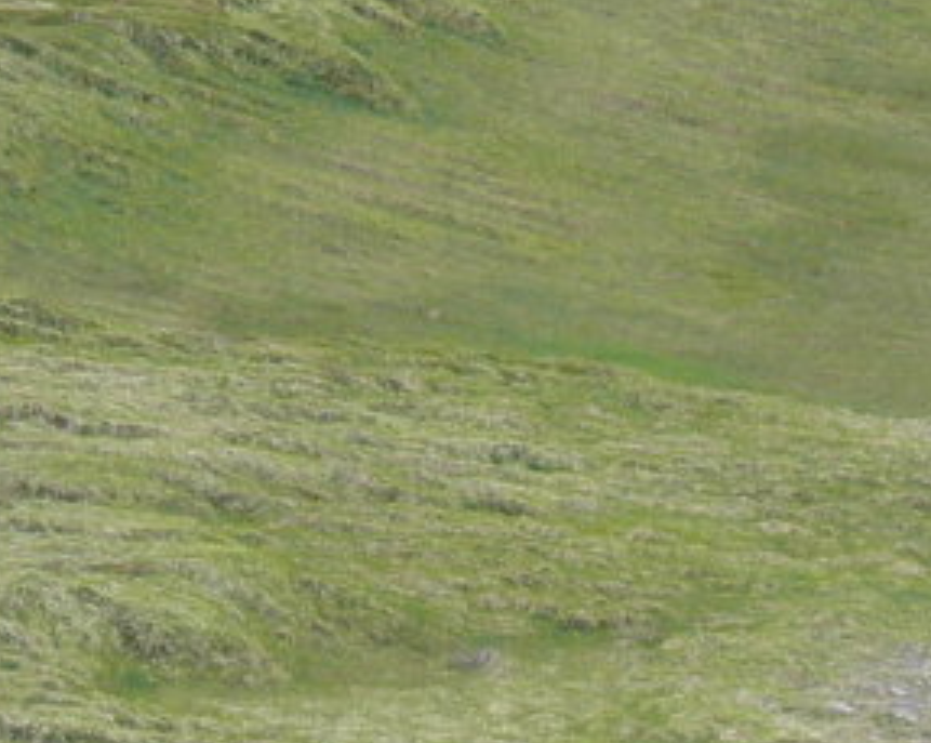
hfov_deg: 2.0
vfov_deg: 1.6
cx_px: 2242
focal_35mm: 986
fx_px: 27141
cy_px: 532
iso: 100
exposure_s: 1/250
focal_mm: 38.3
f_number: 4.5
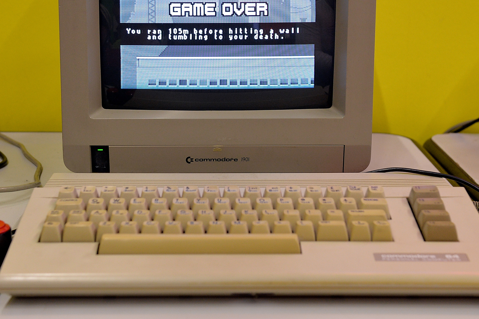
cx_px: 217
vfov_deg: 20.9
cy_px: 118
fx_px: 865
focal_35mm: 65
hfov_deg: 30.9
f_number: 4.5
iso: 1600
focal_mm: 44
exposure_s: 1/80
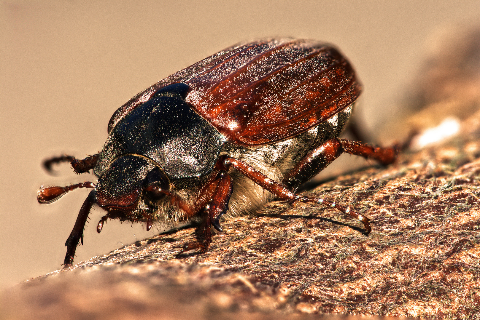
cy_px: 160
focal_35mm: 225
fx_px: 3001
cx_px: 240
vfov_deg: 6.1
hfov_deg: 9.1
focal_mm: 150
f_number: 8
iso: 500
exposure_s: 1/2000
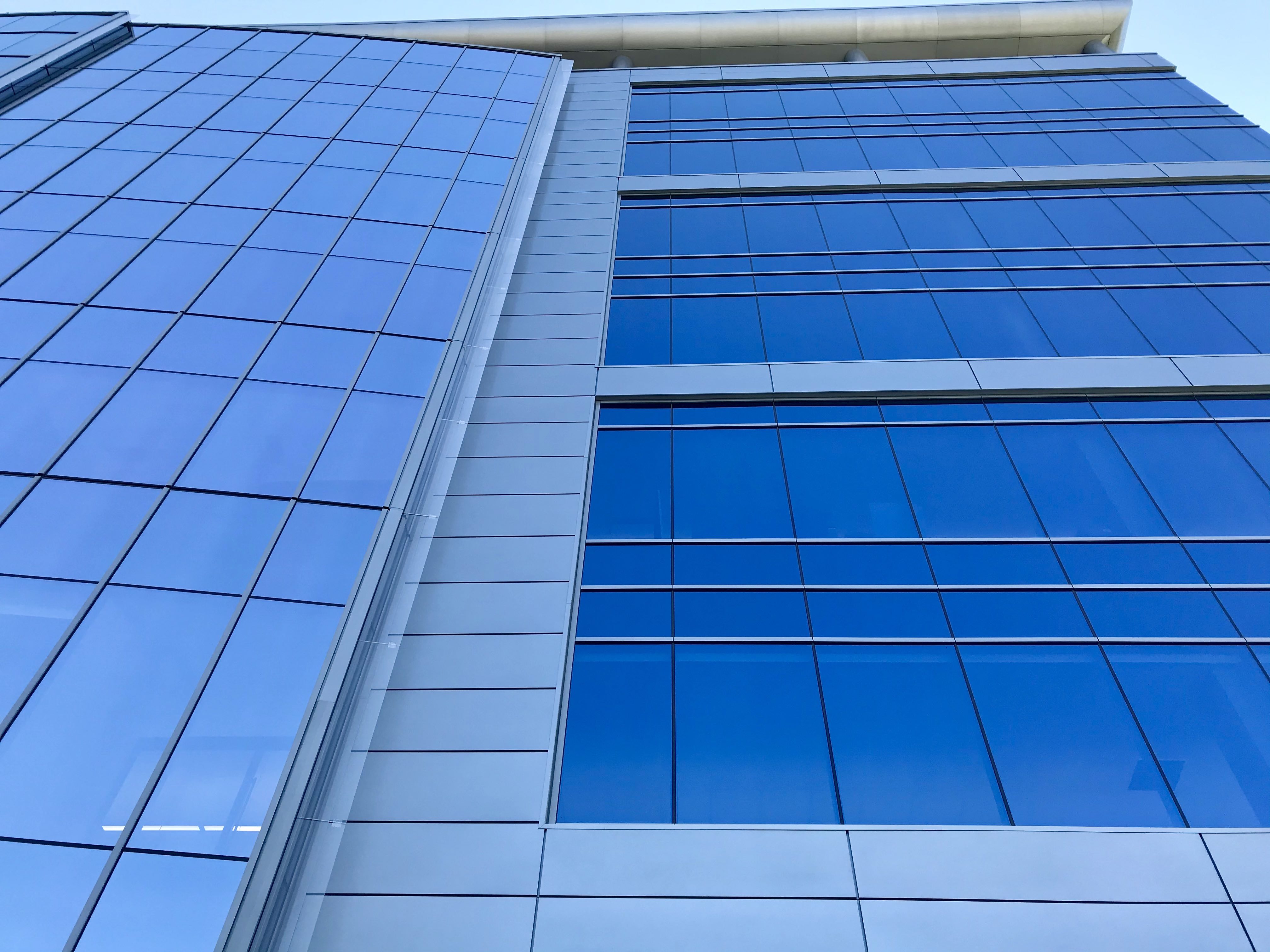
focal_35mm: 28
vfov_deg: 49.7
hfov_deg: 63.4
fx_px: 1027
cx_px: 635
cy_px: 476
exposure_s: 1/532
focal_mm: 3.99
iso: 20
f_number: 1.8
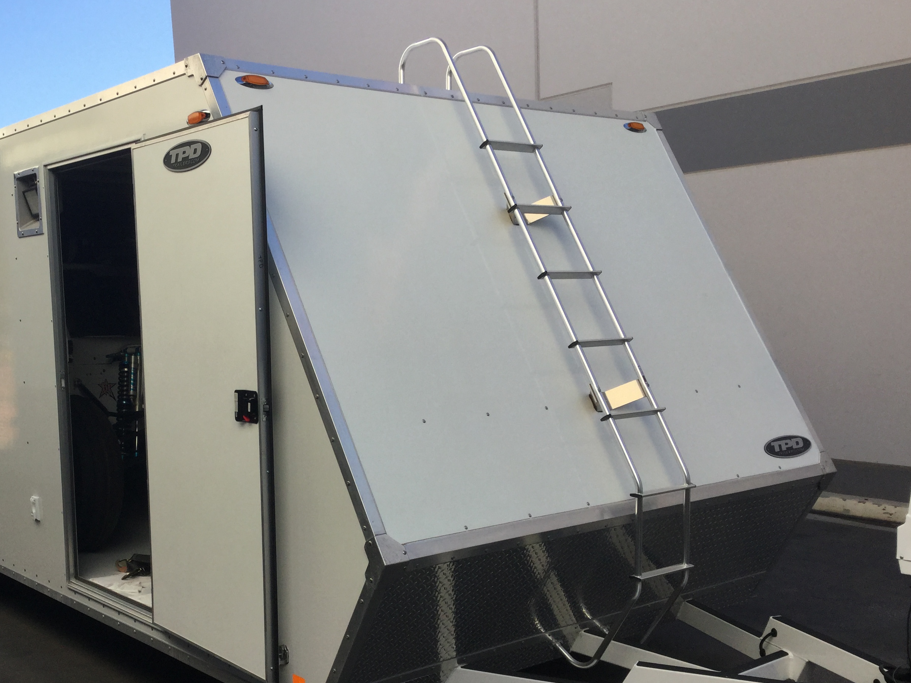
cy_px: 434
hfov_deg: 45.2
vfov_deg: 34.9
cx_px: 315
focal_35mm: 41
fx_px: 1079
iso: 25
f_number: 2.4
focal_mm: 3.3
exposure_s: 1/762
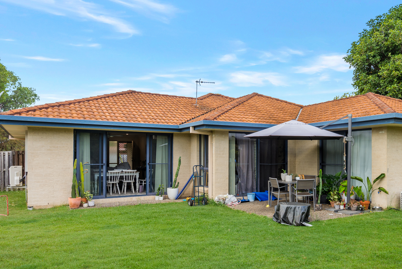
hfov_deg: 59.3
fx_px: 346
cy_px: 159
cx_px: 258
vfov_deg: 42.2
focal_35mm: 31
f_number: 7.1
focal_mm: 18
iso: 100
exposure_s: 1/160
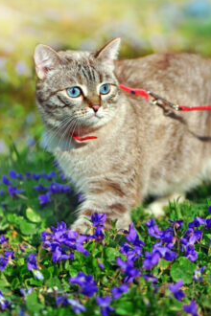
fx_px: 1398
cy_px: 158
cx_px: 137
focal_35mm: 159
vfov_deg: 12.9
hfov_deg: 8.6
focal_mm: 105
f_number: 3
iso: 160
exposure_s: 1/2500
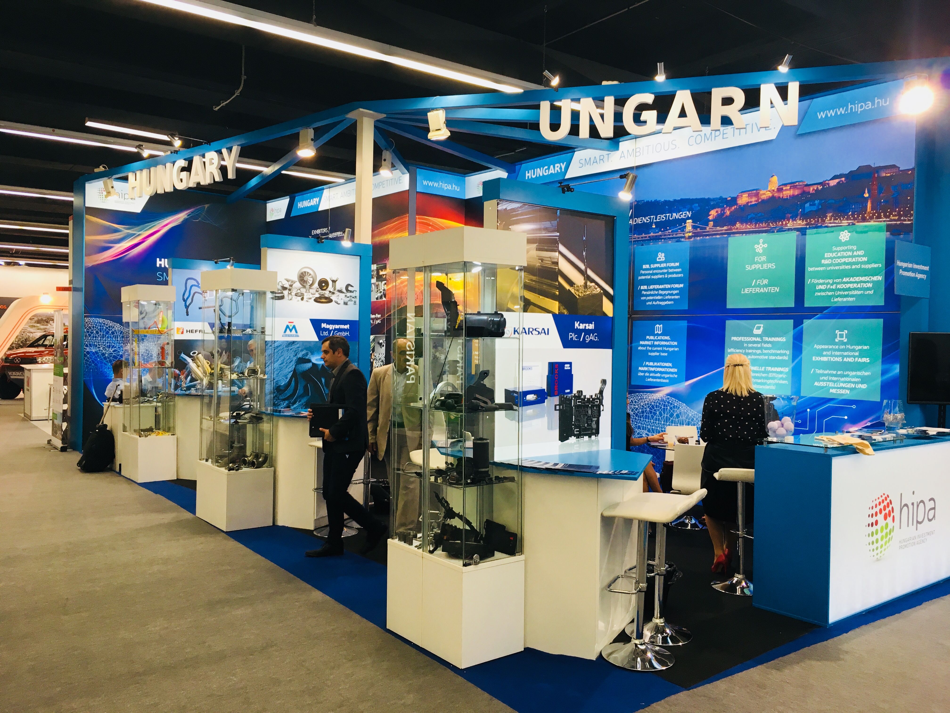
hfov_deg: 61.7
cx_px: 475
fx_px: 796
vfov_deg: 48.2
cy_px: 356
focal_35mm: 29
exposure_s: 1/33
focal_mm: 4.15
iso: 25
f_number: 2.2
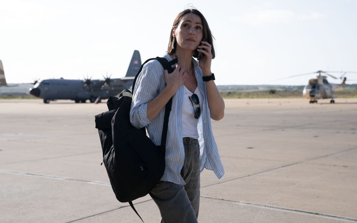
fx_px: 496
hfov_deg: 39.6
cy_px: 108
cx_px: 178
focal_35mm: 51
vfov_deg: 25.3
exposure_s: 1/800
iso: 200
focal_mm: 49
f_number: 4.5
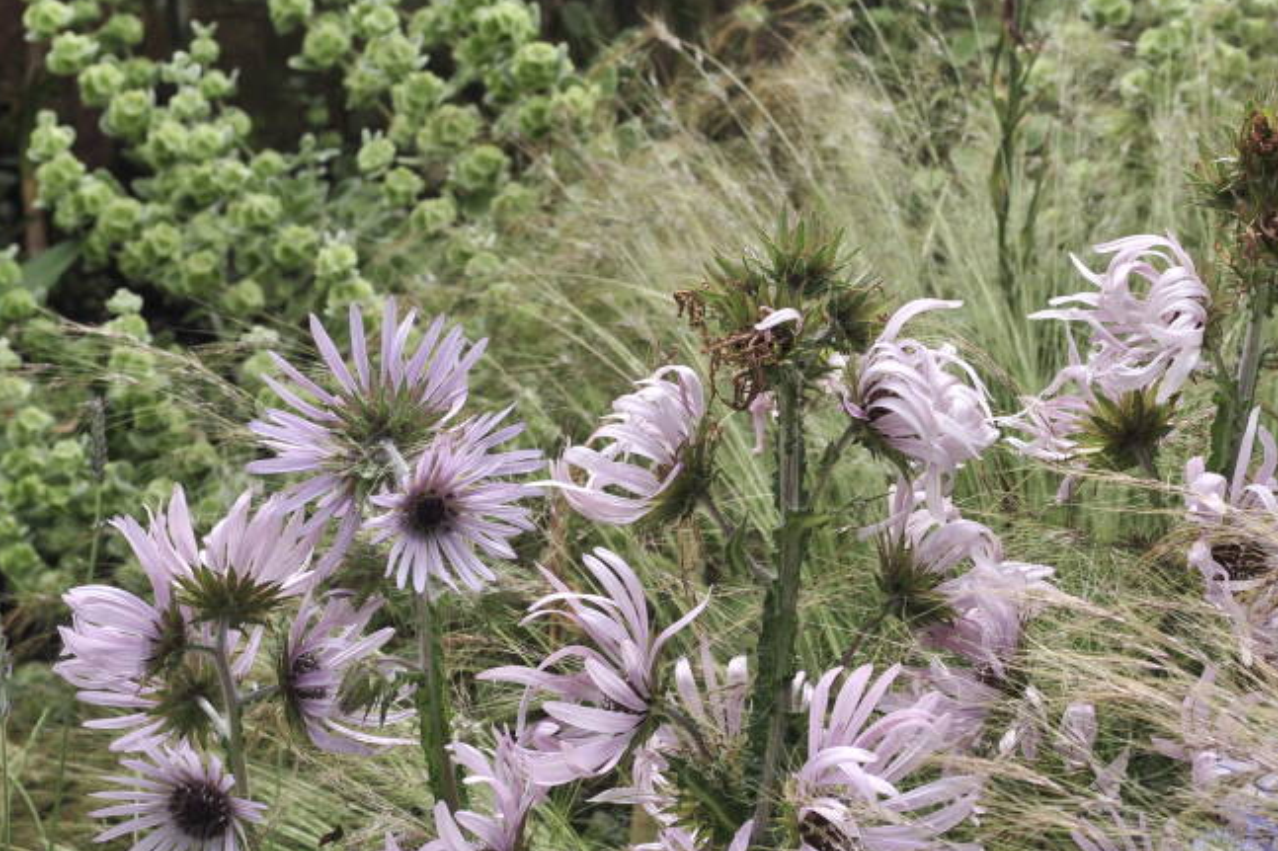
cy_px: 568
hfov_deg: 20.8
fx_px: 3478
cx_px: 835
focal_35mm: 98
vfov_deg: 13.9
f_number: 9
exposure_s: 1/320
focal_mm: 62
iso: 400
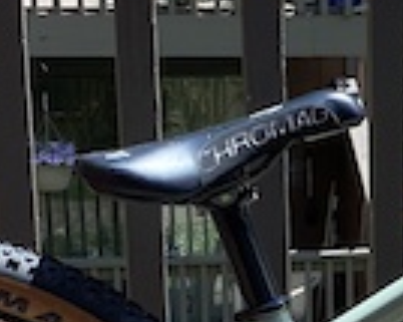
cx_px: 520
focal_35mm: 152
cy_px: 385
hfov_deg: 12.3
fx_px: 1812
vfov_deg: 10.0
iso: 32
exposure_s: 1/678
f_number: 1.8
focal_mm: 4.25
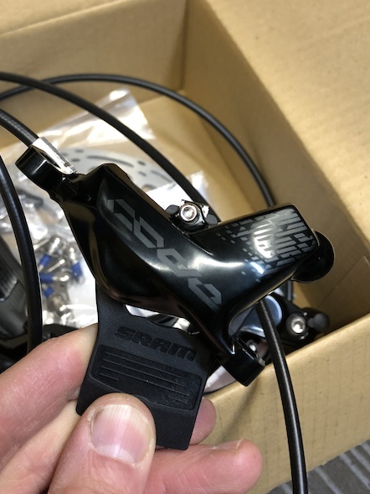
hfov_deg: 37.7
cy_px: 188
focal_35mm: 38
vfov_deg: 48.5
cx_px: 165
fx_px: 541
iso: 100
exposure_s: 1/11
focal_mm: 3.99
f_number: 1.8
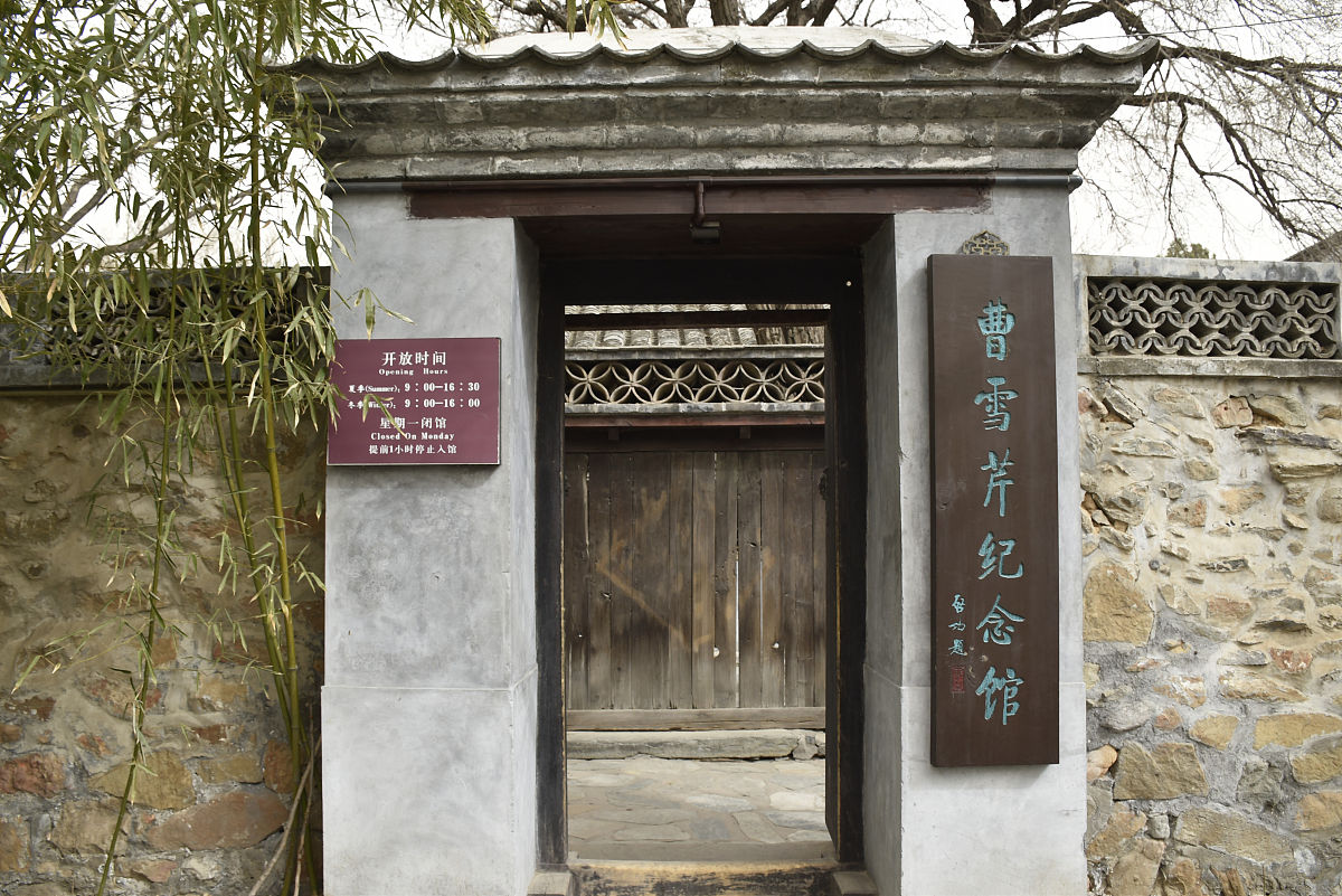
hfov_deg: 67.4
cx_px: 671
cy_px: 448
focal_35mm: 27
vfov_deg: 48.0
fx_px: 1007
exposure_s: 1/160
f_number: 6.3
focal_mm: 18
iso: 100
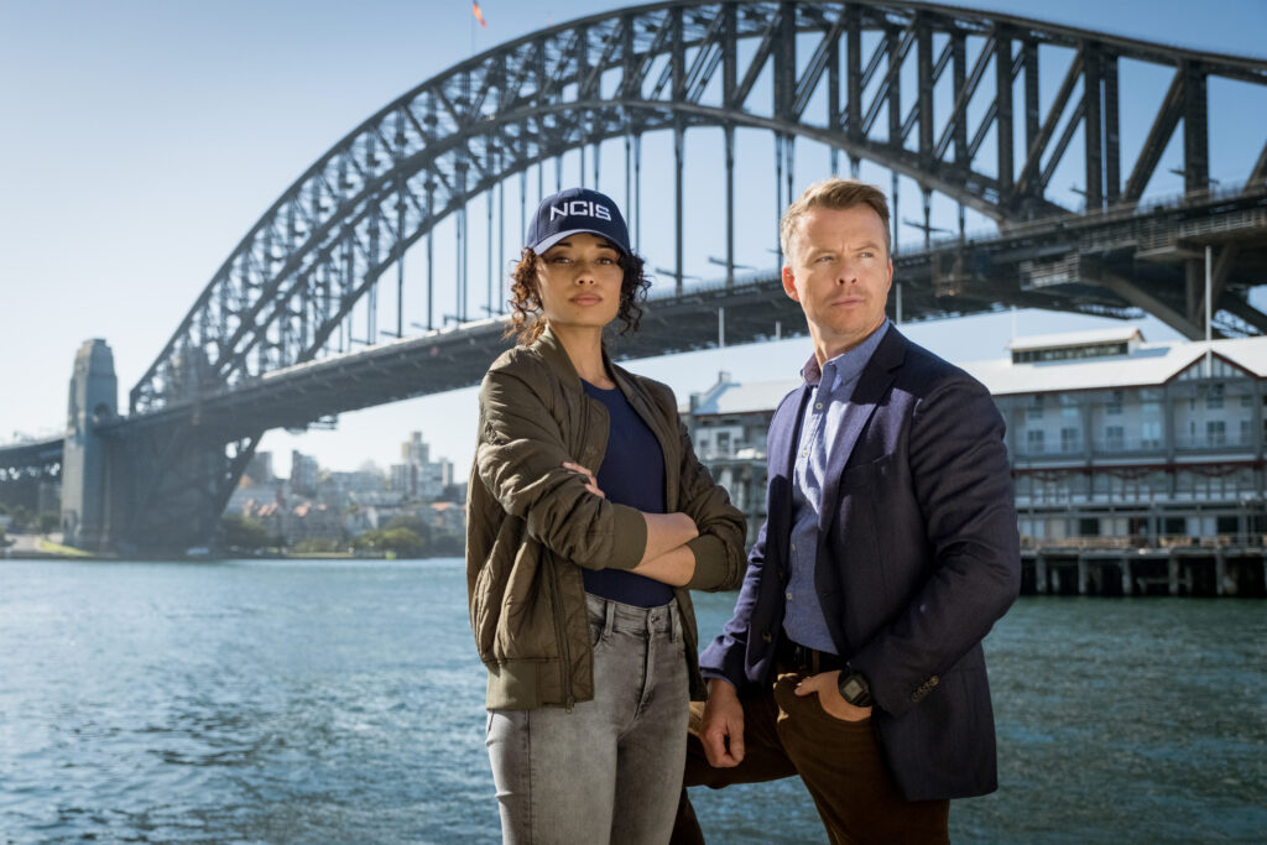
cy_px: 422
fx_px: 1478
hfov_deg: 46.4
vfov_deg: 31.9
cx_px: 634
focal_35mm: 42
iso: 800
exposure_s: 1/100
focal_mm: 28.3
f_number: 2.8
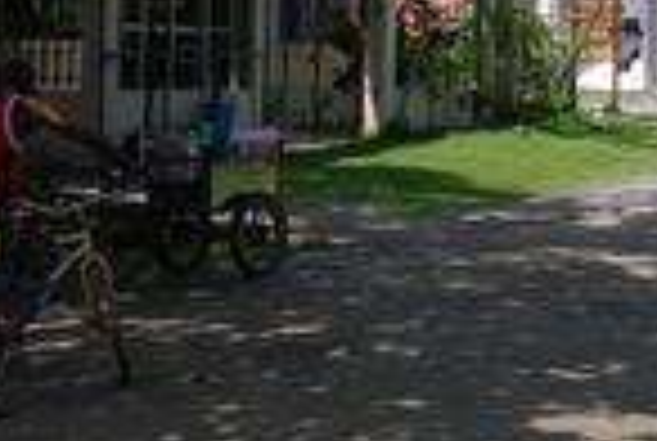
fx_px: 2341
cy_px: -112
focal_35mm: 128
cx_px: 765
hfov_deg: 15.5
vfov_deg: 10.6
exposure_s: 1/200
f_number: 7.1
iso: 100
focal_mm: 26
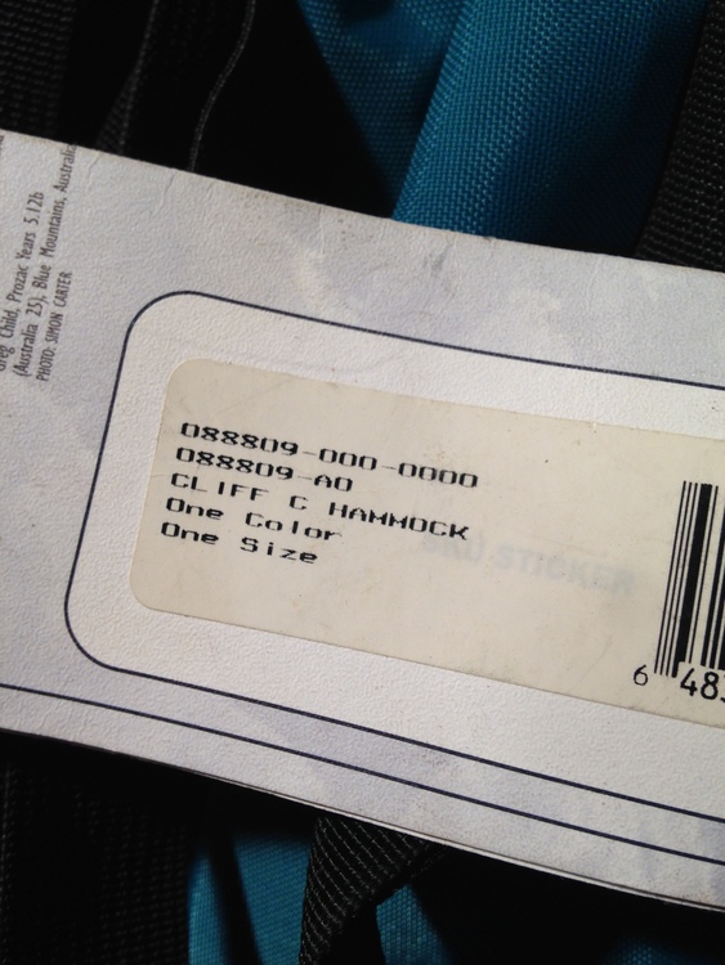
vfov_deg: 55.3
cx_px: 362
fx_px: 921
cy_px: 482
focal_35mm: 33
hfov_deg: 43.0
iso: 50
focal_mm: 4.12
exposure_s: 1/30
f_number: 2.4
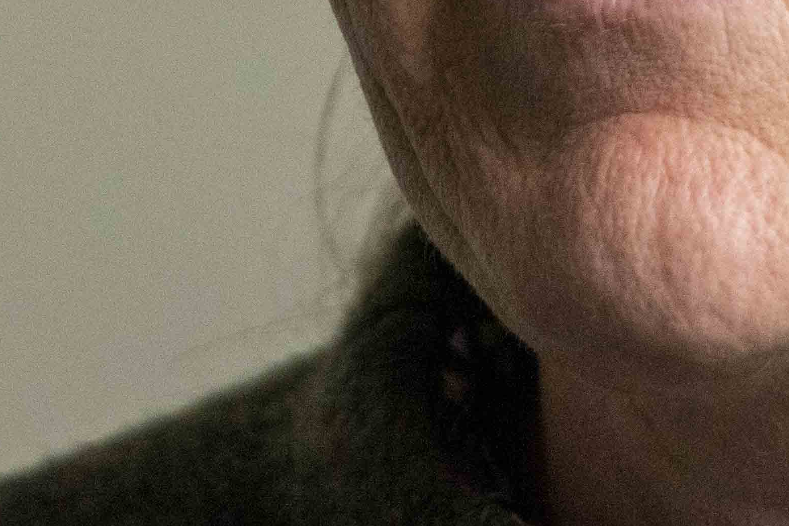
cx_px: 543
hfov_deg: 4.2
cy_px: -412
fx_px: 10852
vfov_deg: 2.8
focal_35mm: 495
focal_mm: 105
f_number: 5.6
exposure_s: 1/640
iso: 3200
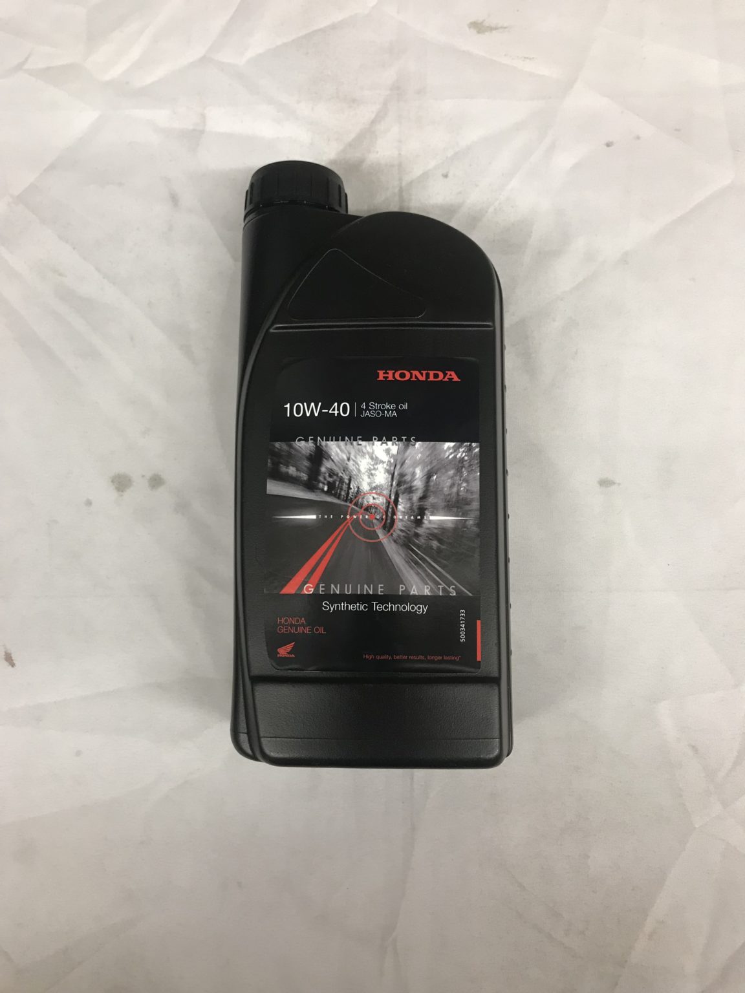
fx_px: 803
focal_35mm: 28
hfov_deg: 49.7
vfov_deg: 63.4
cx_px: 372
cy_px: 496
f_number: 1.8
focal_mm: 3.99
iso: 40
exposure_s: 1/20
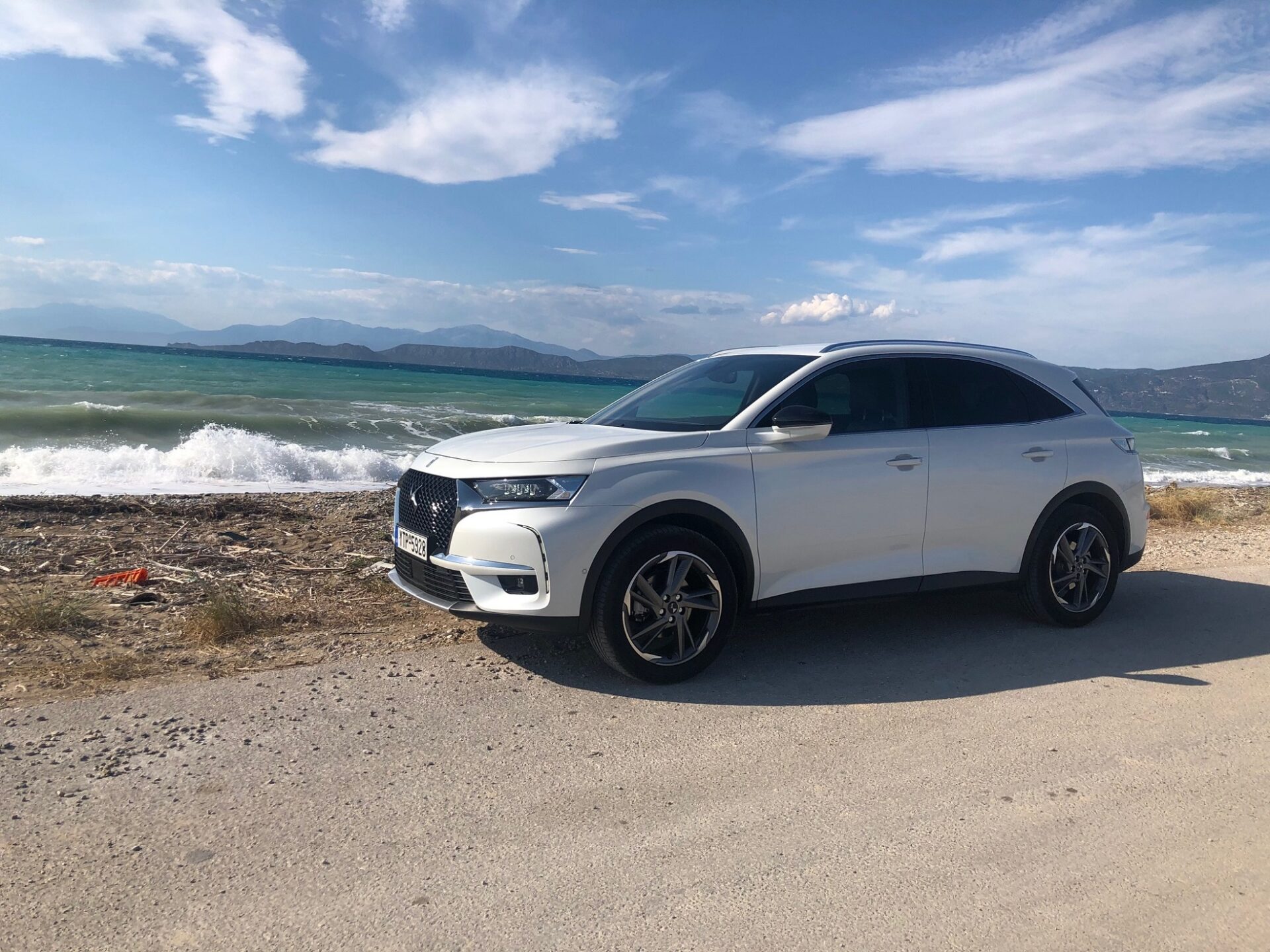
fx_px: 1027
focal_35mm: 28
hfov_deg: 63.4
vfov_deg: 49.7
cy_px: 476
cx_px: 635
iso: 20
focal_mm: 3.99
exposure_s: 1/2825
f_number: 1.8
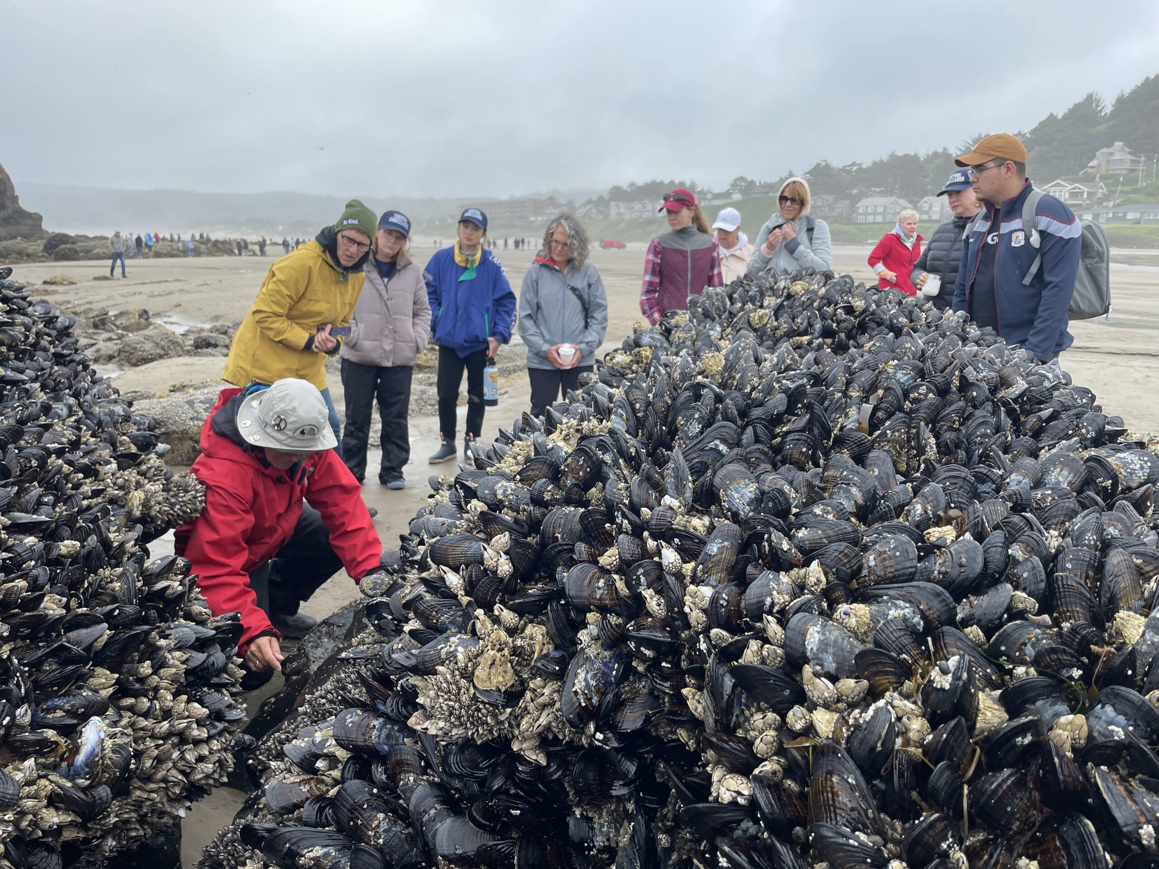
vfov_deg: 53.1
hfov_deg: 67.3
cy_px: 434
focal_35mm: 26
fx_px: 871
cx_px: 580
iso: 32
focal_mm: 4.2
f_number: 1.6
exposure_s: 1/654
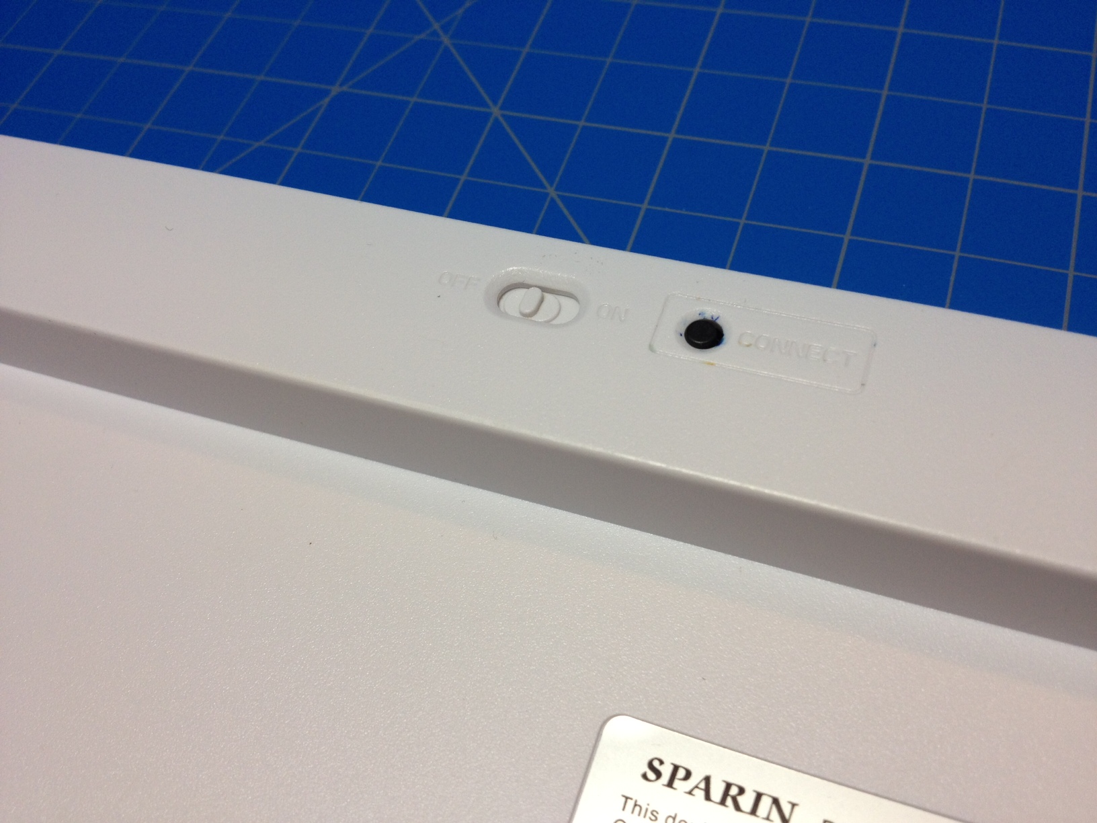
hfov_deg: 52.6
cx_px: 548
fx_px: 1109
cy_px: 412
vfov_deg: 40.7
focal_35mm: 35
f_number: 2.4
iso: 80
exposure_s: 1/60
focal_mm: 4.28
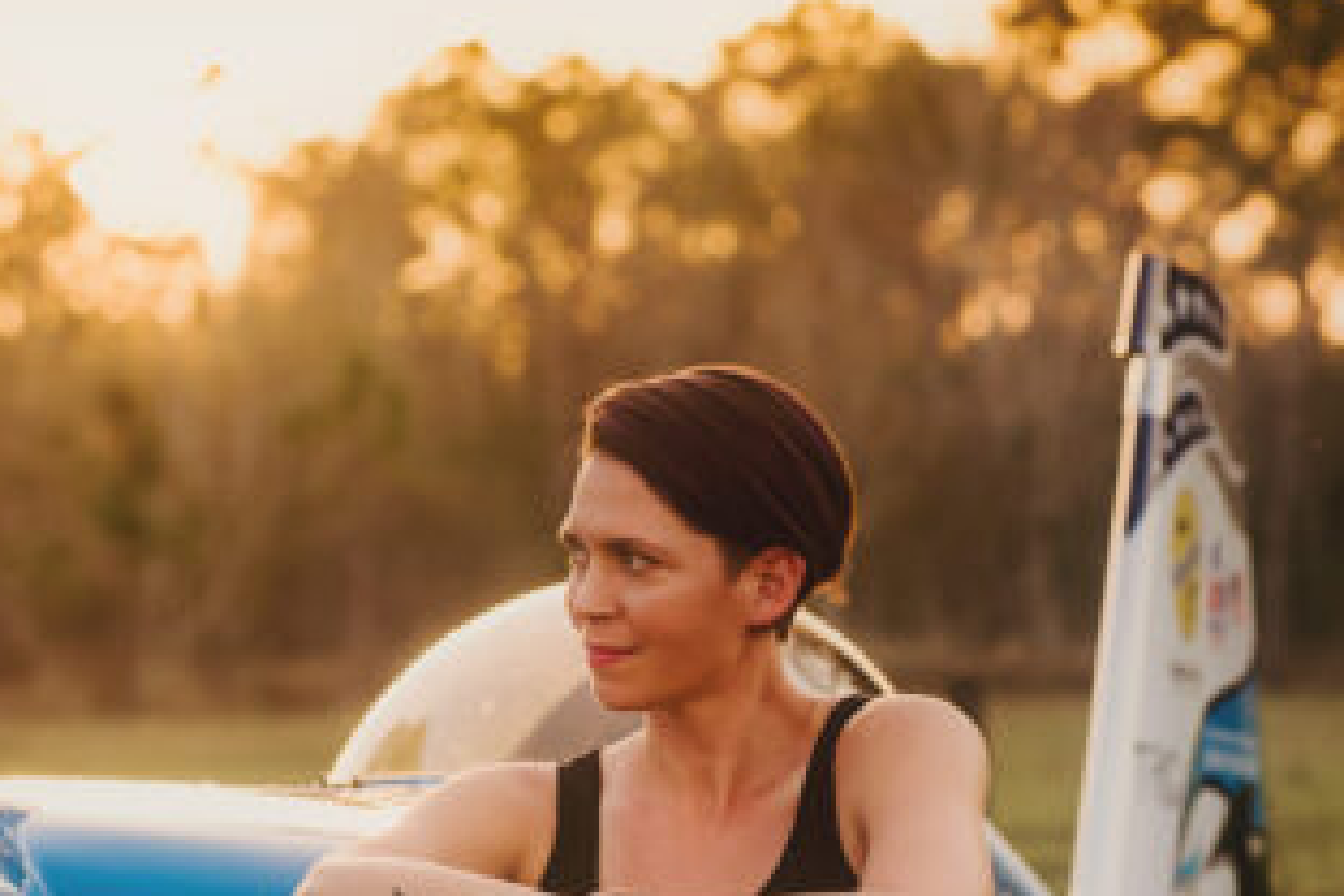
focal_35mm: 221
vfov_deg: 6.2
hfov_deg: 9.3
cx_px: 276
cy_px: 523
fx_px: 8250
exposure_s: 1/500
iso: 400
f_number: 3.2
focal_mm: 85
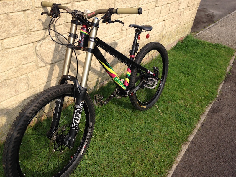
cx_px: 118
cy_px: 88
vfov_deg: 42.9
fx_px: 225
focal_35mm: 33
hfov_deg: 55.4
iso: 50
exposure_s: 1/874
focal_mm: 4.12
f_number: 2.4
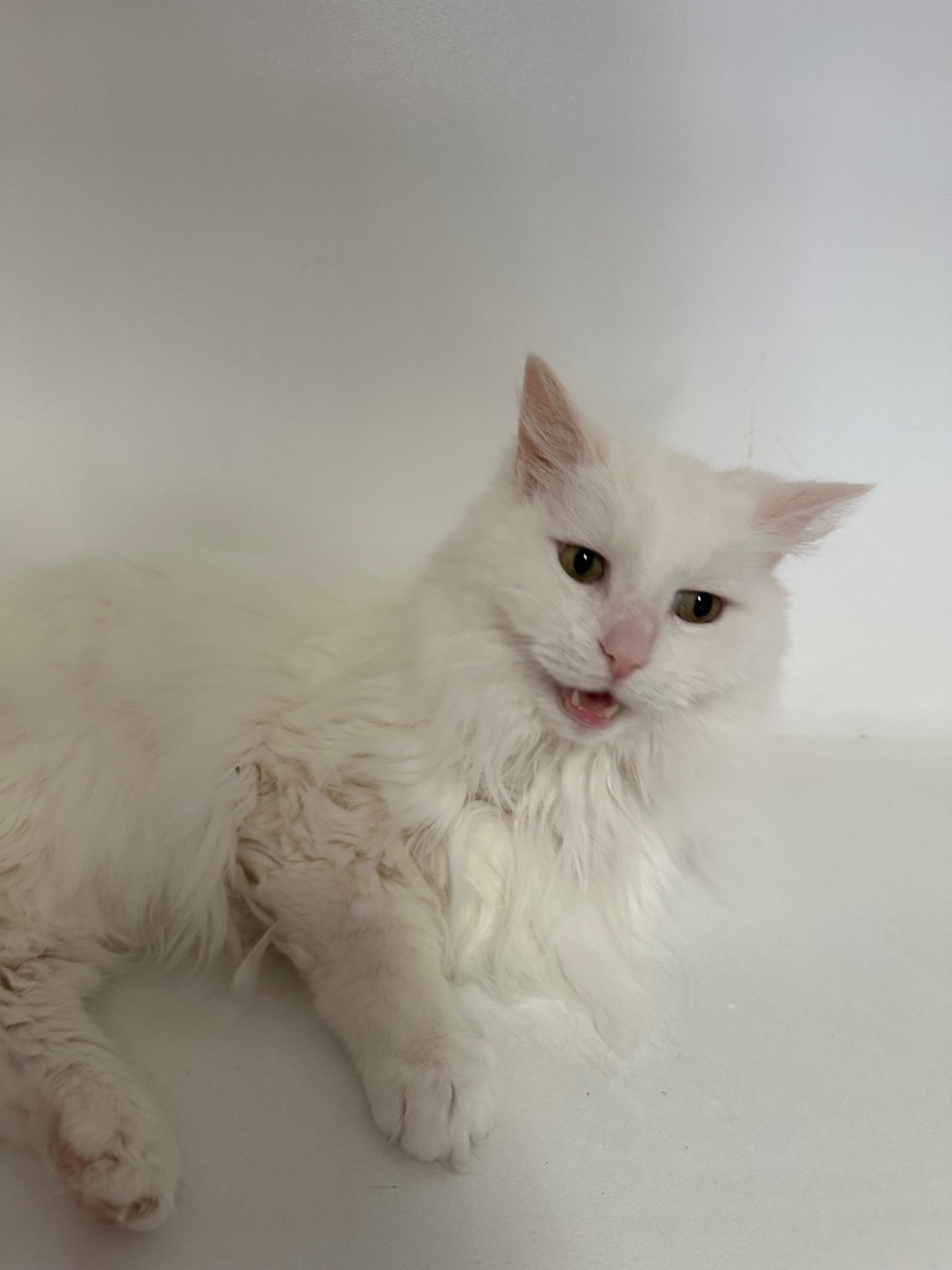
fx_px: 880
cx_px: 476
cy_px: 635
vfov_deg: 71.6
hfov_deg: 56.8
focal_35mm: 24
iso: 250
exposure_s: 1/73
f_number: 1.78
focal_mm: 6.86
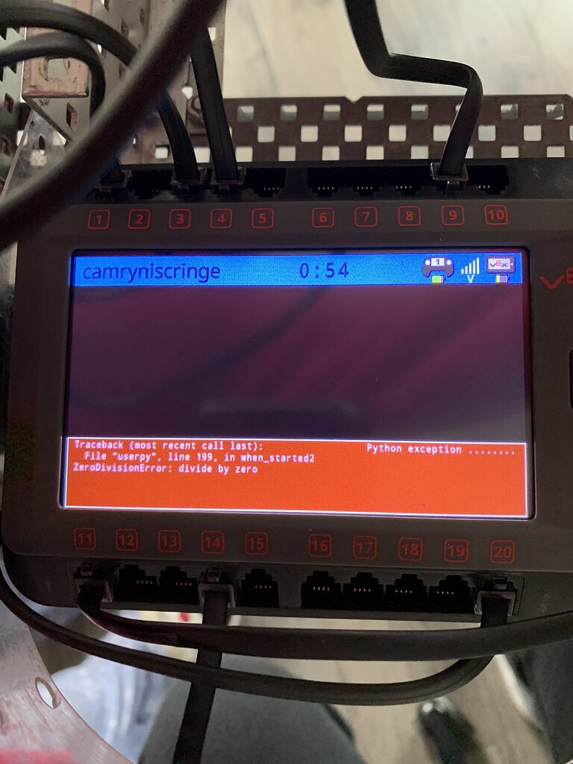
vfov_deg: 67.3
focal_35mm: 26
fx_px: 574
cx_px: 286
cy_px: 382
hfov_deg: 53.1
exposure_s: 1/40
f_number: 1.8
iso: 400
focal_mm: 4.25
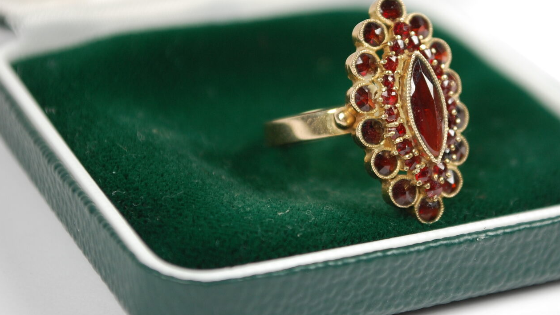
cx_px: 376
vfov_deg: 10.4
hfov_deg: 18.3
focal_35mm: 117
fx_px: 1733
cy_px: 106
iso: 320
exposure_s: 1/125
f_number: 5.6
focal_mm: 55
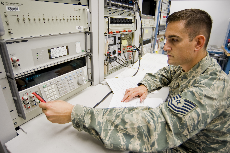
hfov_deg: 90.0
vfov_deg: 67.3
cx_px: 115
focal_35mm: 18
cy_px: 76
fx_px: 115
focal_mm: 18
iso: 200
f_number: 3.5
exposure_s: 1/50
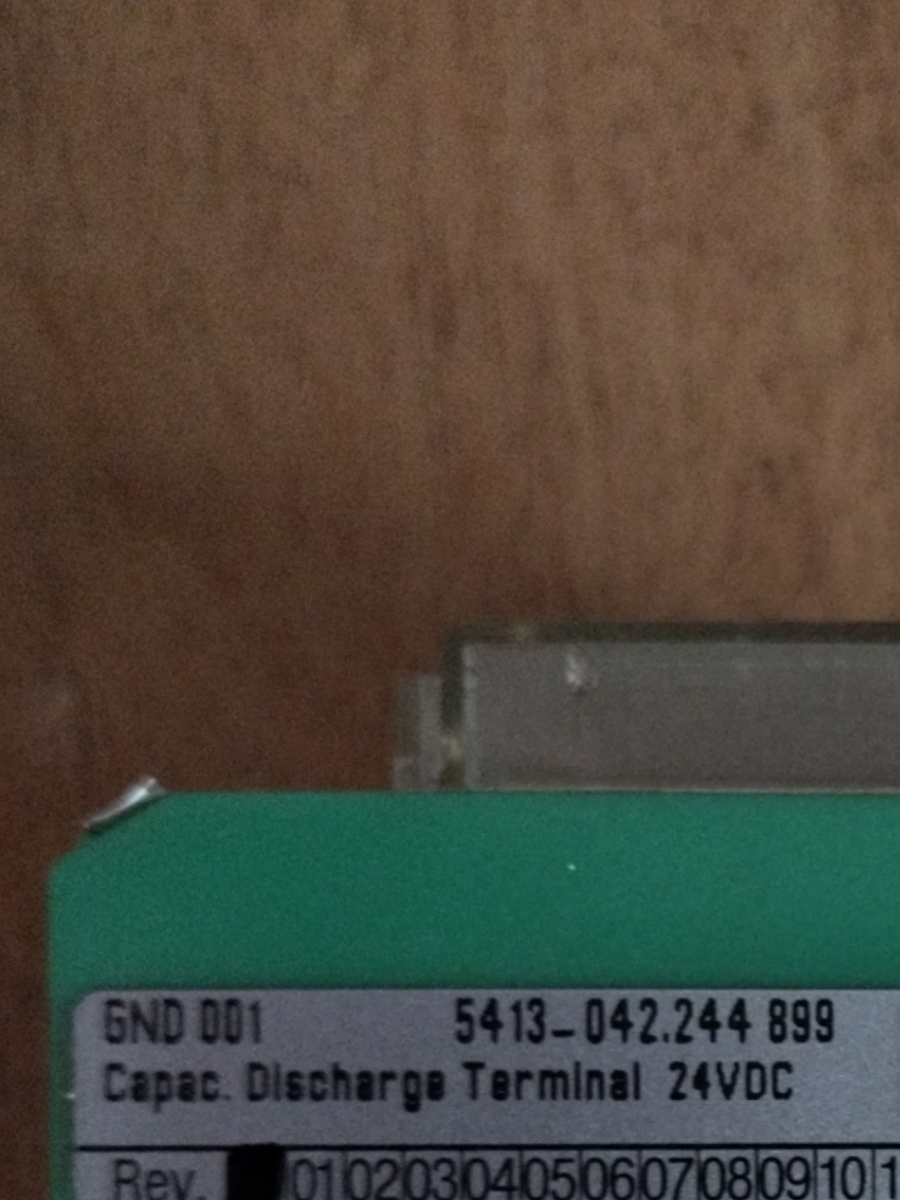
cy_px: 1109
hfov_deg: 24.3
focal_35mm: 57
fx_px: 1976
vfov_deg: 31.9
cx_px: 931
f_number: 1.8
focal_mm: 4.75
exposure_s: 1/14
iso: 1808
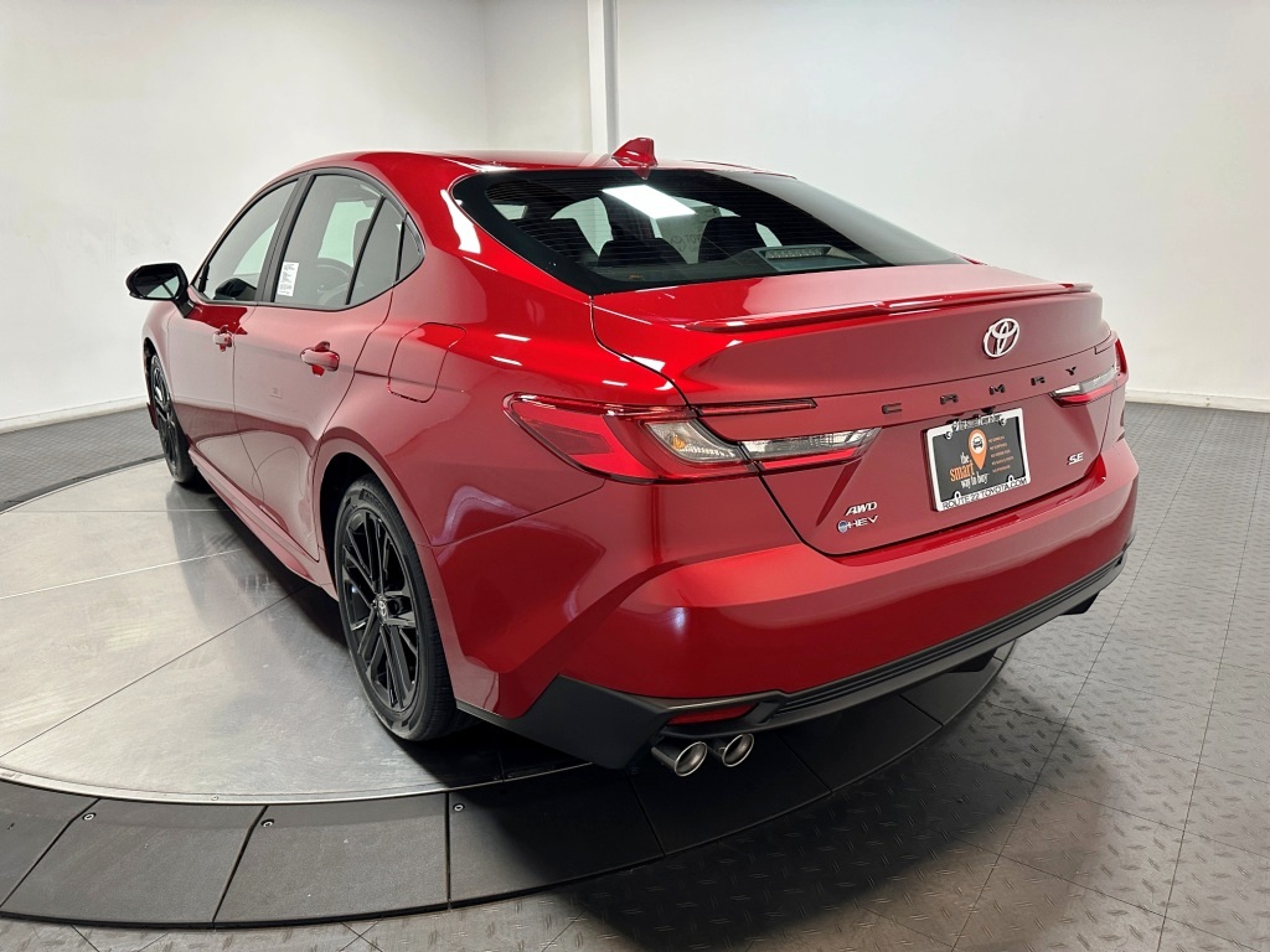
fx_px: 881
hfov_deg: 71.6
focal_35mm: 24
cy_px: 476
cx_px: 635
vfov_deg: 56.8
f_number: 1.78
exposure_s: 1/60
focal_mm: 6.86
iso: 400
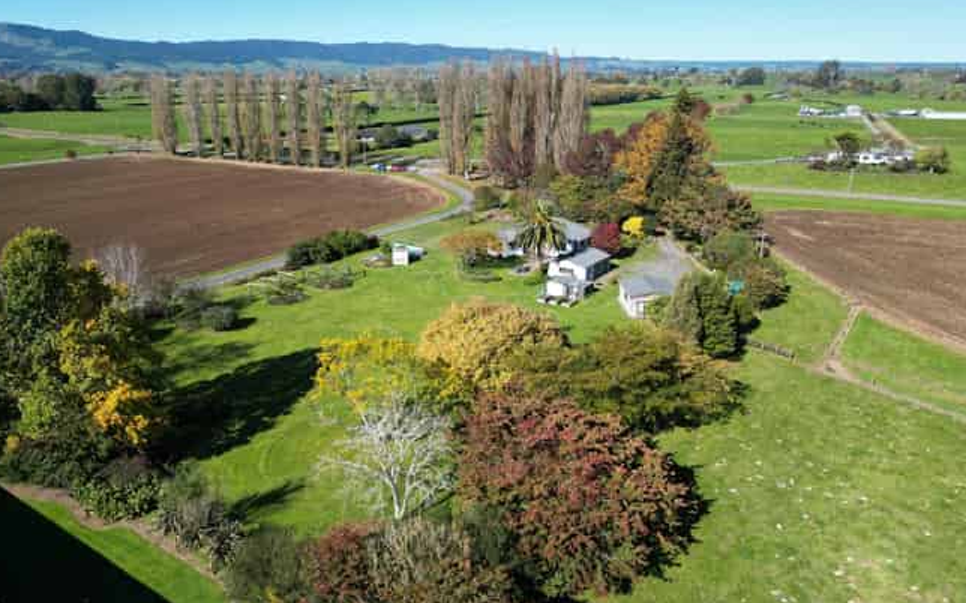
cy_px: 305
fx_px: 684
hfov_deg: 70.4
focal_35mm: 26
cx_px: 477
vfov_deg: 47.6
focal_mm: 6.72
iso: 130
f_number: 1.7
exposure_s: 1/2500
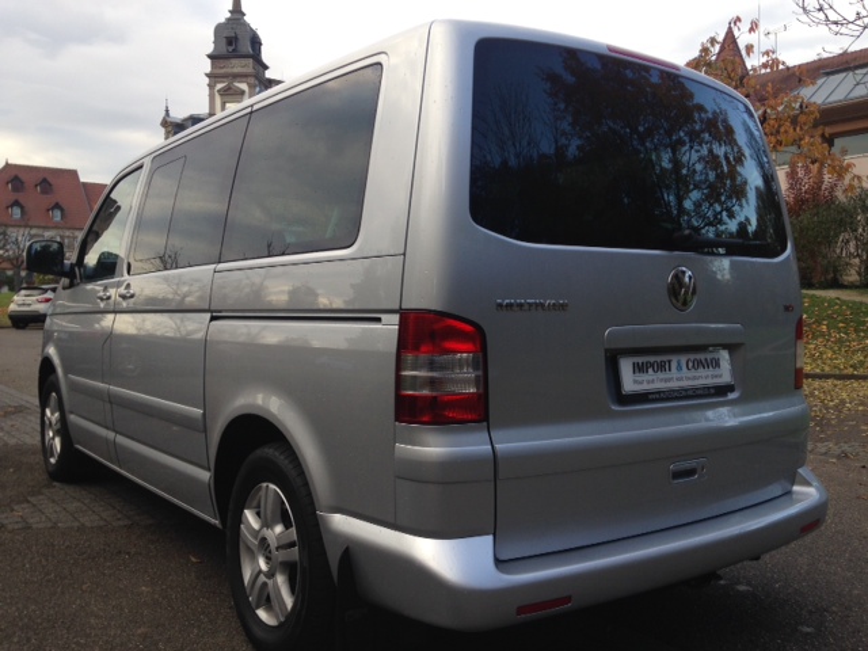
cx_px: 434
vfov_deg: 42.9
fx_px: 827
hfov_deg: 55.4
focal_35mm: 33
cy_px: 326
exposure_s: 1/176
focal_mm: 4.12
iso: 50
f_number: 2.4
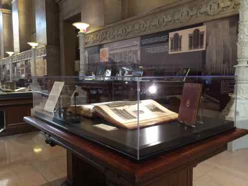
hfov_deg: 61.7
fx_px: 208
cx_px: 124
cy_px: 93
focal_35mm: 29
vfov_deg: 48.2
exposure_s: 1/30
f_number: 2.2
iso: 160
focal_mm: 4.15
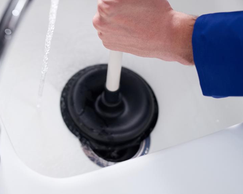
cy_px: 28
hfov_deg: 18.0
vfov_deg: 14.7
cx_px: -2
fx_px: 748
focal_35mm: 104
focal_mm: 50
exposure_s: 1/500
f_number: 2
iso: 400
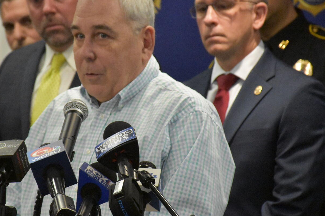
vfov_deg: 4.5
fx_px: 2753
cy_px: 111
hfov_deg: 6.8
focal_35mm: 305
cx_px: 114
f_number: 6.3
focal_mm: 140
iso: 10000
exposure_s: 1/640
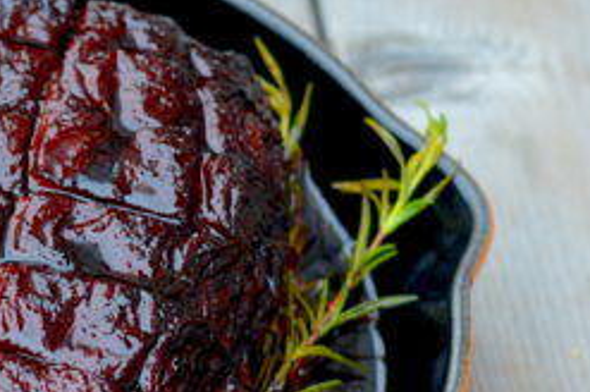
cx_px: -56
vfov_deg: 7.8
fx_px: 2881
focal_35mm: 176
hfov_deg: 11.5
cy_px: 321
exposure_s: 1/80
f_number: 4.5
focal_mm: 50
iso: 400
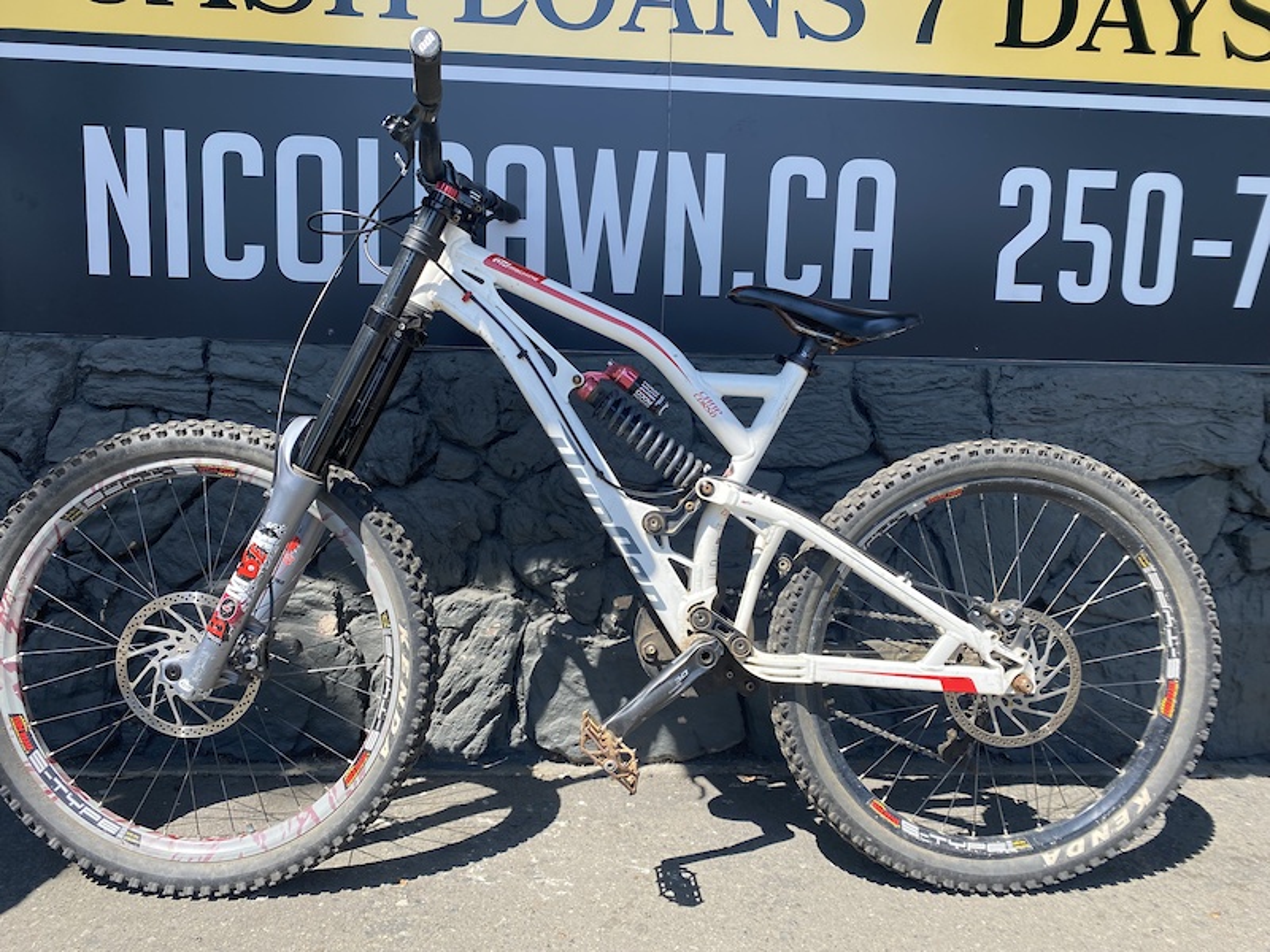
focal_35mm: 26
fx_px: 954
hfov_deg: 67.3
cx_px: 635
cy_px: 476
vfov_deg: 53.1
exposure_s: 1/852
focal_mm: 4.25
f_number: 1.8
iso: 32
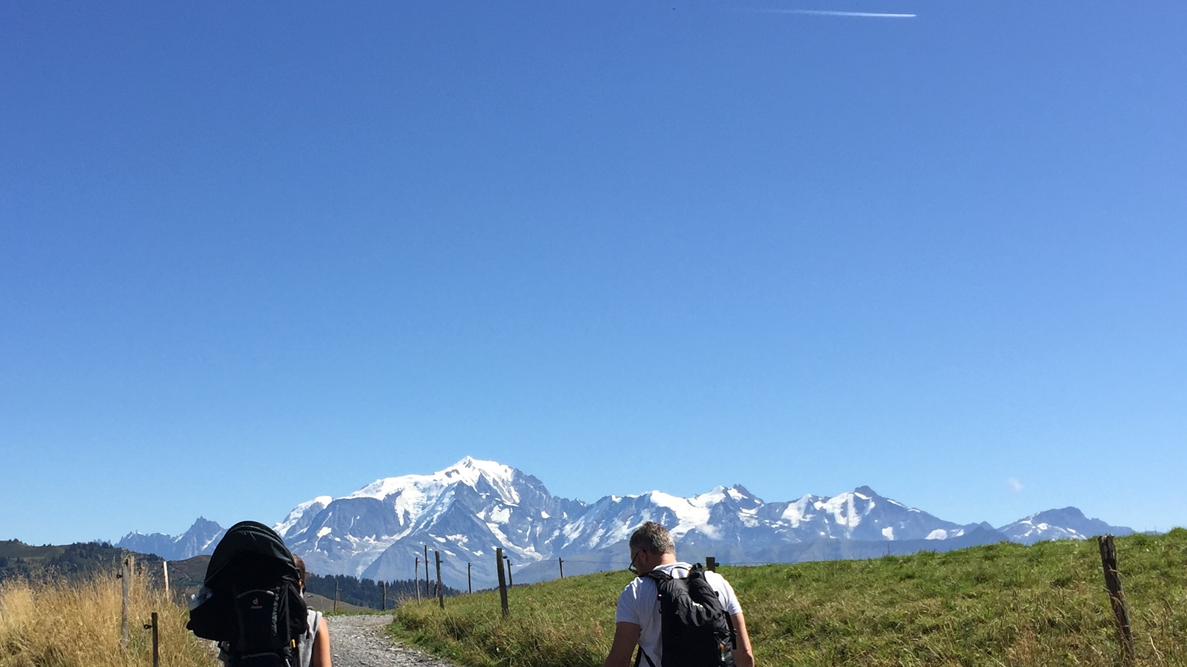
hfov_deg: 40.3
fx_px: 1605
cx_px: 448
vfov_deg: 23.2
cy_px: 529
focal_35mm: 51
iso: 32
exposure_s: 1/1883
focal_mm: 4.15
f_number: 2.2
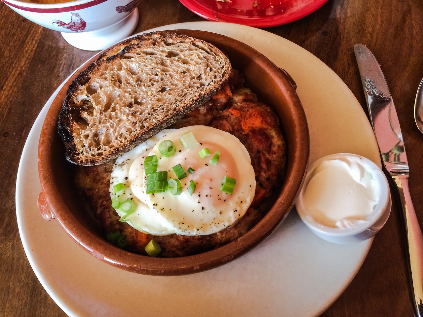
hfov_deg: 60.0
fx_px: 367
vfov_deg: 46.8
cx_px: 212
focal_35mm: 30
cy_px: 158
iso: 50
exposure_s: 1/30
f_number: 2.2
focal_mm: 4.12
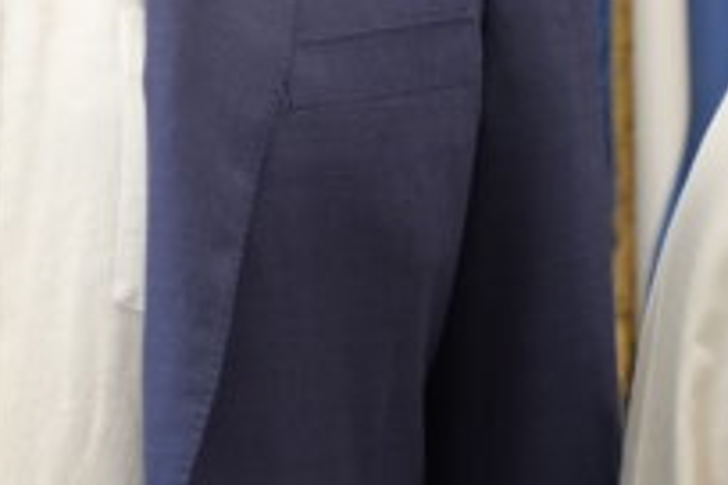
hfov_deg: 6.7
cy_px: -300
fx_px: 5945
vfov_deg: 4.6
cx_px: 1552
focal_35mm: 294
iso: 640
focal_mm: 37
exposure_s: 1/125
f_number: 2
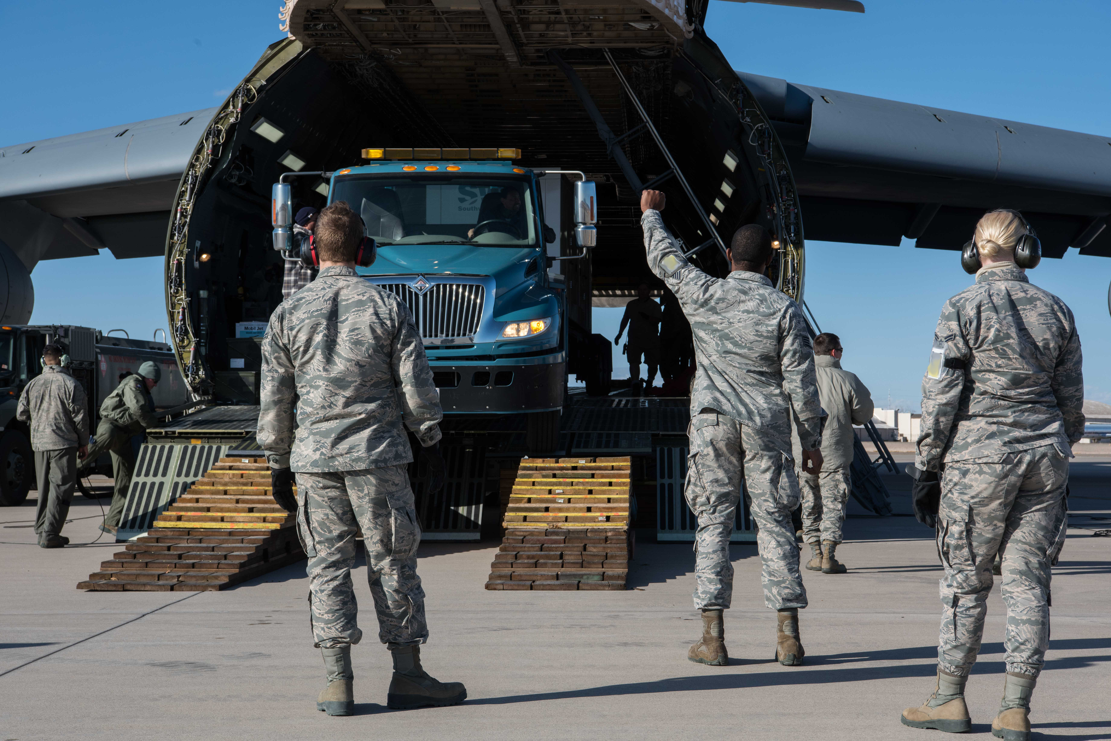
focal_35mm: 70
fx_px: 2161
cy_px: 370
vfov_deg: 19.5
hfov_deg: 28.8
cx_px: 556
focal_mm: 70
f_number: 14
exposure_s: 1/250
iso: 200
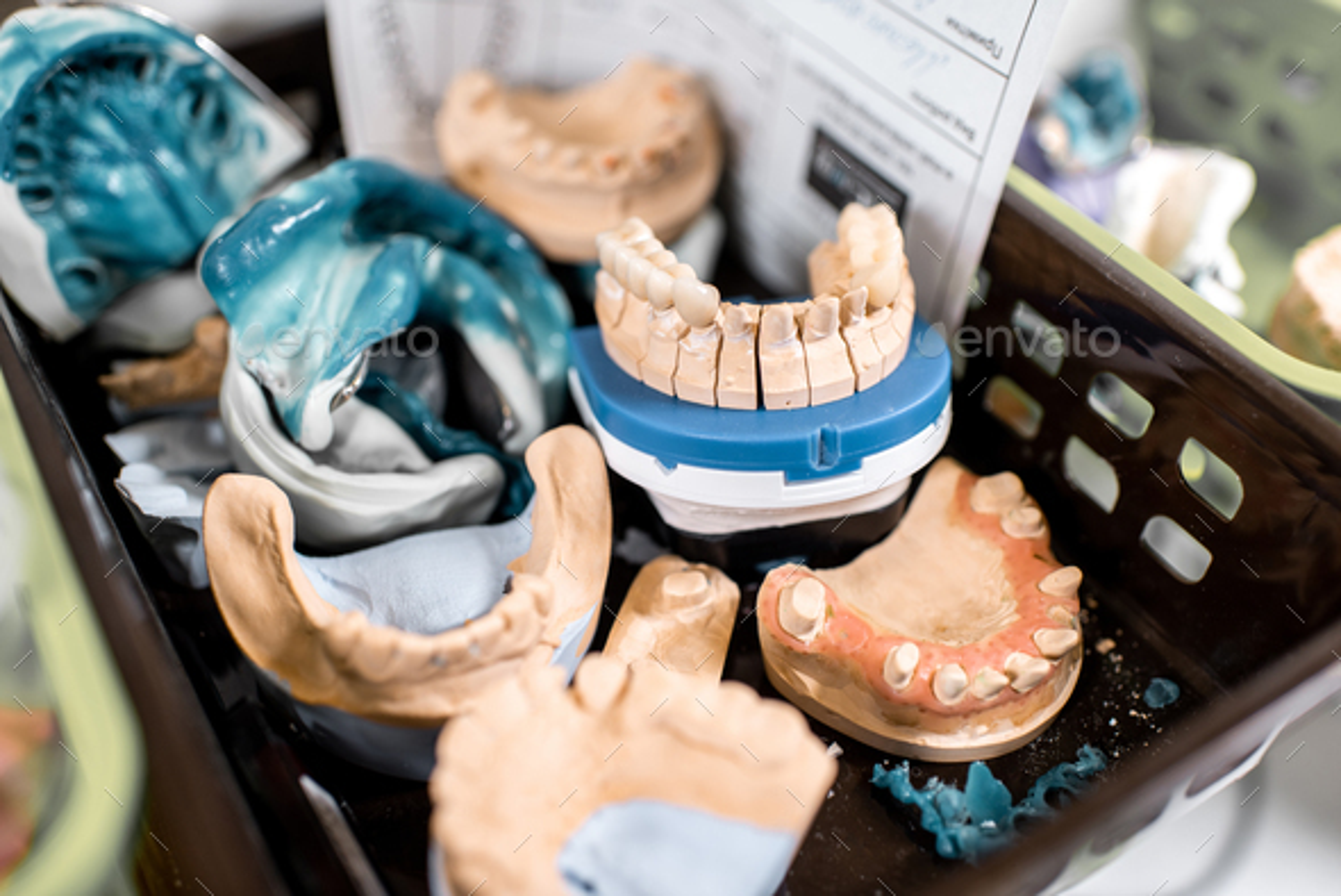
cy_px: 448
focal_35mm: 35
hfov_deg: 54.4
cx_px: 670
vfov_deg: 37.9
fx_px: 1304
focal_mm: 35
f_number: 2.5
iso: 200
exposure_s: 1/160
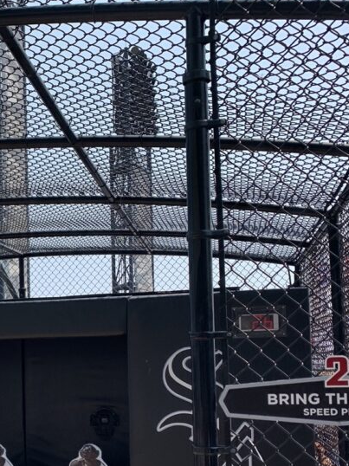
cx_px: -36
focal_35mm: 58
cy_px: 353
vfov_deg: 32.6
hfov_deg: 23.6
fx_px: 780
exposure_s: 1/1560
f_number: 1.8
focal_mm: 4.25
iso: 25
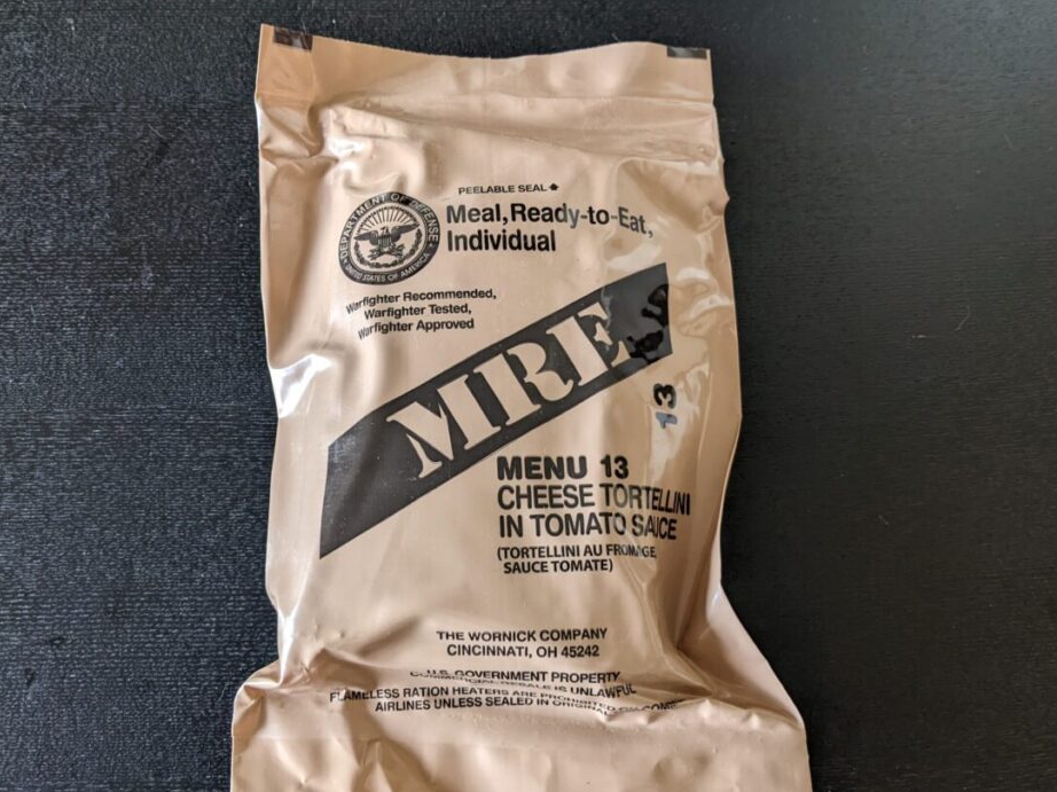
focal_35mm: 30
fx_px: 916
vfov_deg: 46.7
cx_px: 491
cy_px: 423
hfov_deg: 59.9
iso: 130
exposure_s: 1/50
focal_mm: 4.38
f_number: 1.73
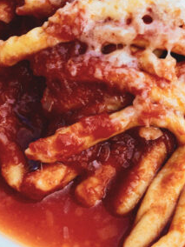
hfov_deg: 12.1
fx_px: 869
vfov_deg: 16.1
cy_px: 121
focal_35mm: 122
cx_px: 160
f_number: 2.4
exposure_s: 1/120
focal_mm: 6
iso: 16
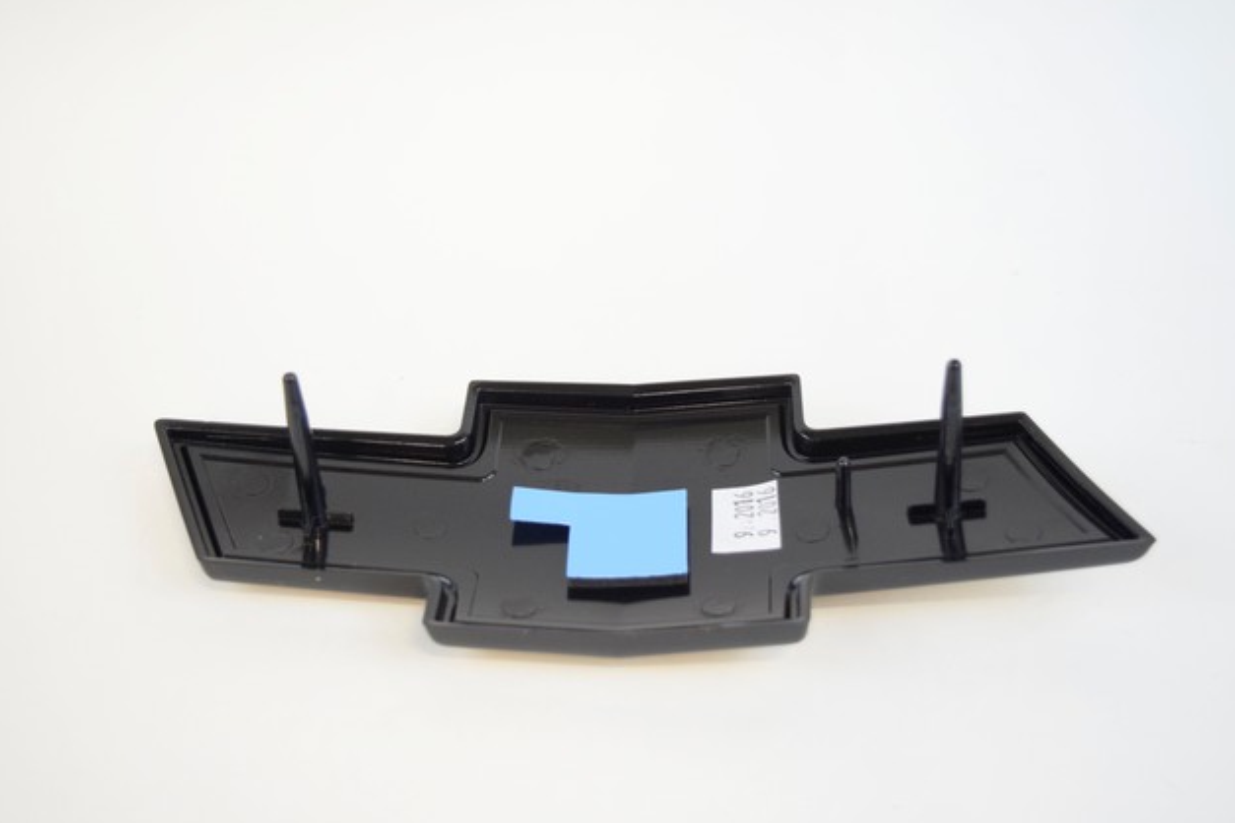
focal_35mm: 49
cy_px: 412
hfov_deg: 40.3
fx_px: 1681
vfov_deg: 27.5
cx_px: 624
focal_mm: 32
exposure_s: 1/60
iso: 1100
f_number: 4.5
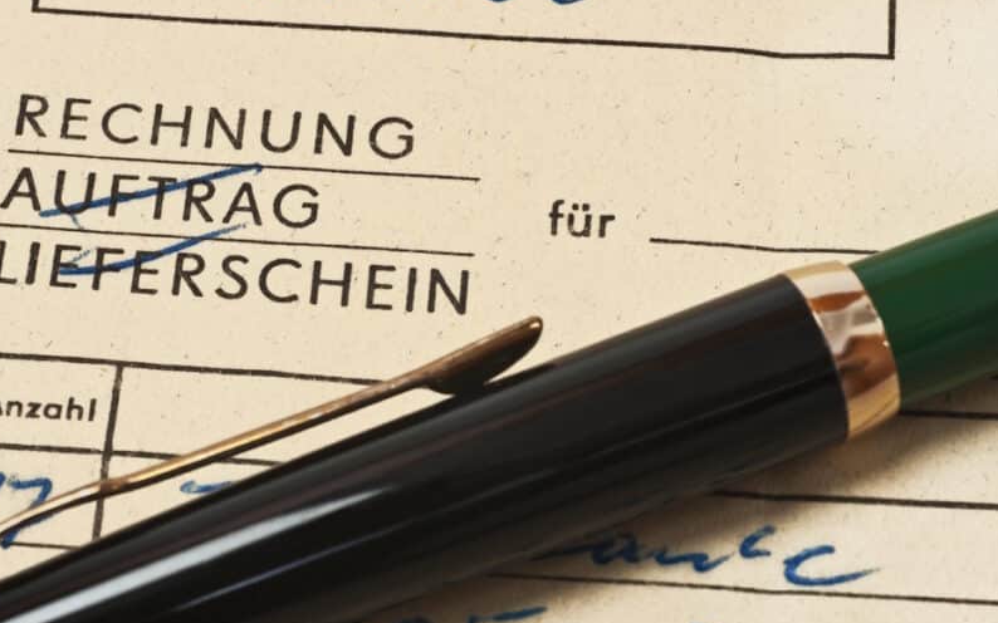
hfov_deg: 22.6
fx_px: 2502
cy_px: 418
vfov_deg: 14.2
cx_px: 463
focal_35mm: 92
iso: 100
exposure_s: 1/125
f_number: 20
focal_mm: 70
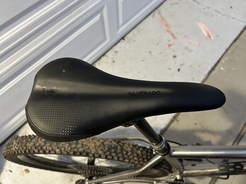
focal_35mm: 26
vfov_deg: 53.1
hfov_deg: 67.3
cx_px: 123
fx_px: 185
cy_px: 92
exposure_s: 1/30
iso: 500
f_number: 1.5
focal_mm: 5.7
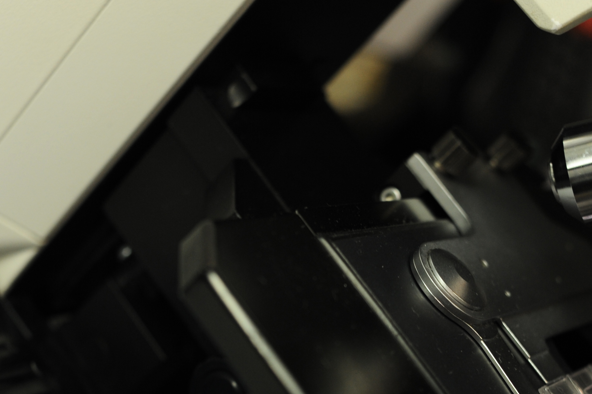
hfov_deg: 27.7
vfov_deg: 18.1
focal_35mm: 73
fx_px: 1200
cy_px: 409
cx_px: 356
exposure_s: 1/100
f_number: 4.5
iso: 640
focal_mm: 35
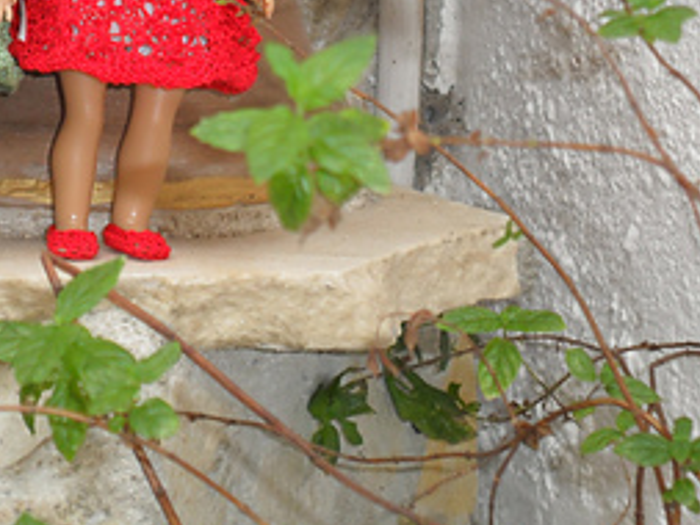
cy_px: 90
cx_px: 91
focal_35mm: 146
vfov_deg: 10.1
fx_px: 2954
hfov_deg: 13.4
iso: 100
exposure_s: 1/180
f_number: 3.9
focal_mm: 13.2
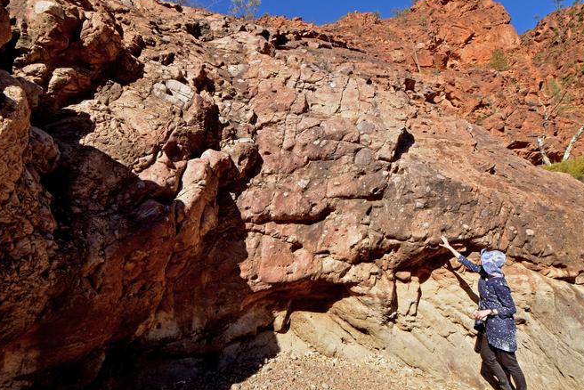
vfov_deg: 73.8
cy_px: 200
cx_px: 288
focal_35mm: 16
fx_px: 260
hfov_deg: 96.7
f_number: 18
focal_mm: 10
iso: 200
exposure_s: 1/60
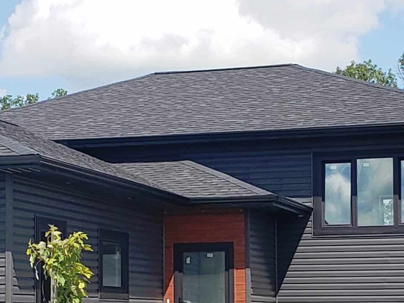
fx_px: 467
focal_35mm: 40
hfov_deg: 46.7
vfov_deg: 35.7
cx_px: 225
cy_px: 195
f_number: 2.4
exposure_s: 1/1501
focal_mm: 4.3
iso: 50
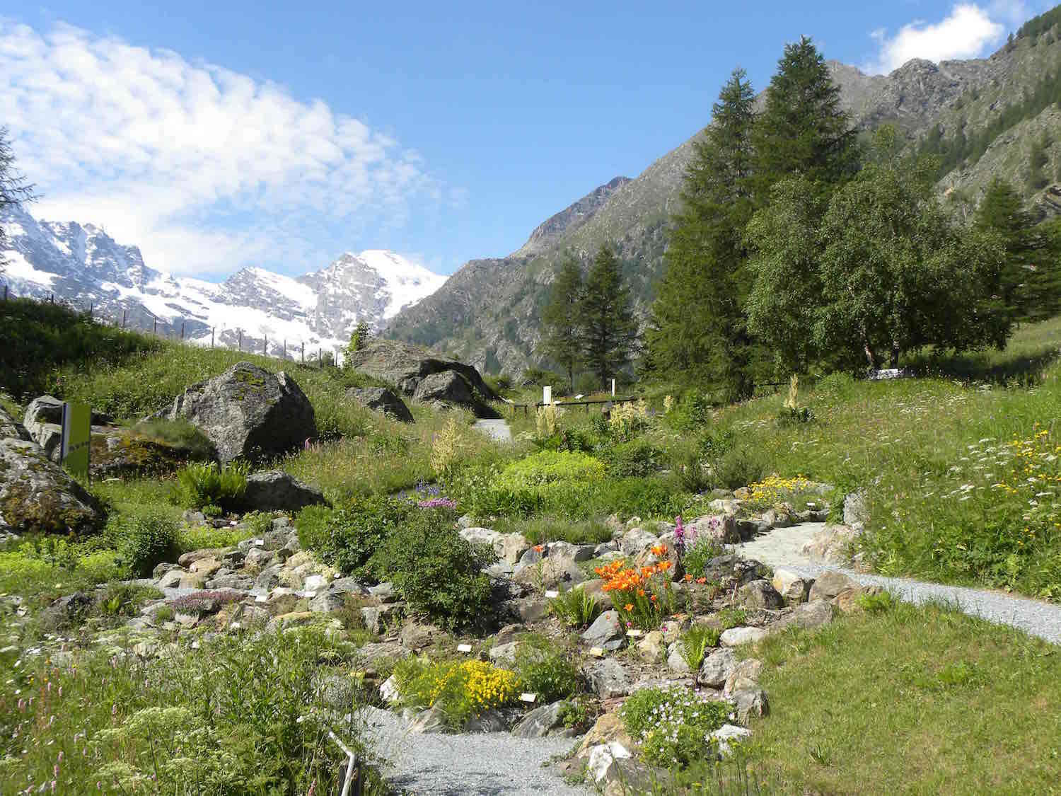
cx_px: 530
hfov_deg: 45.8
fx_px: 1257
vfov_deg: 35.1
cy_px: 398
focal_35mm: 41
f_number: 5.6
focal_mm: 7.3
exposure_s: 1/211
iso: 64
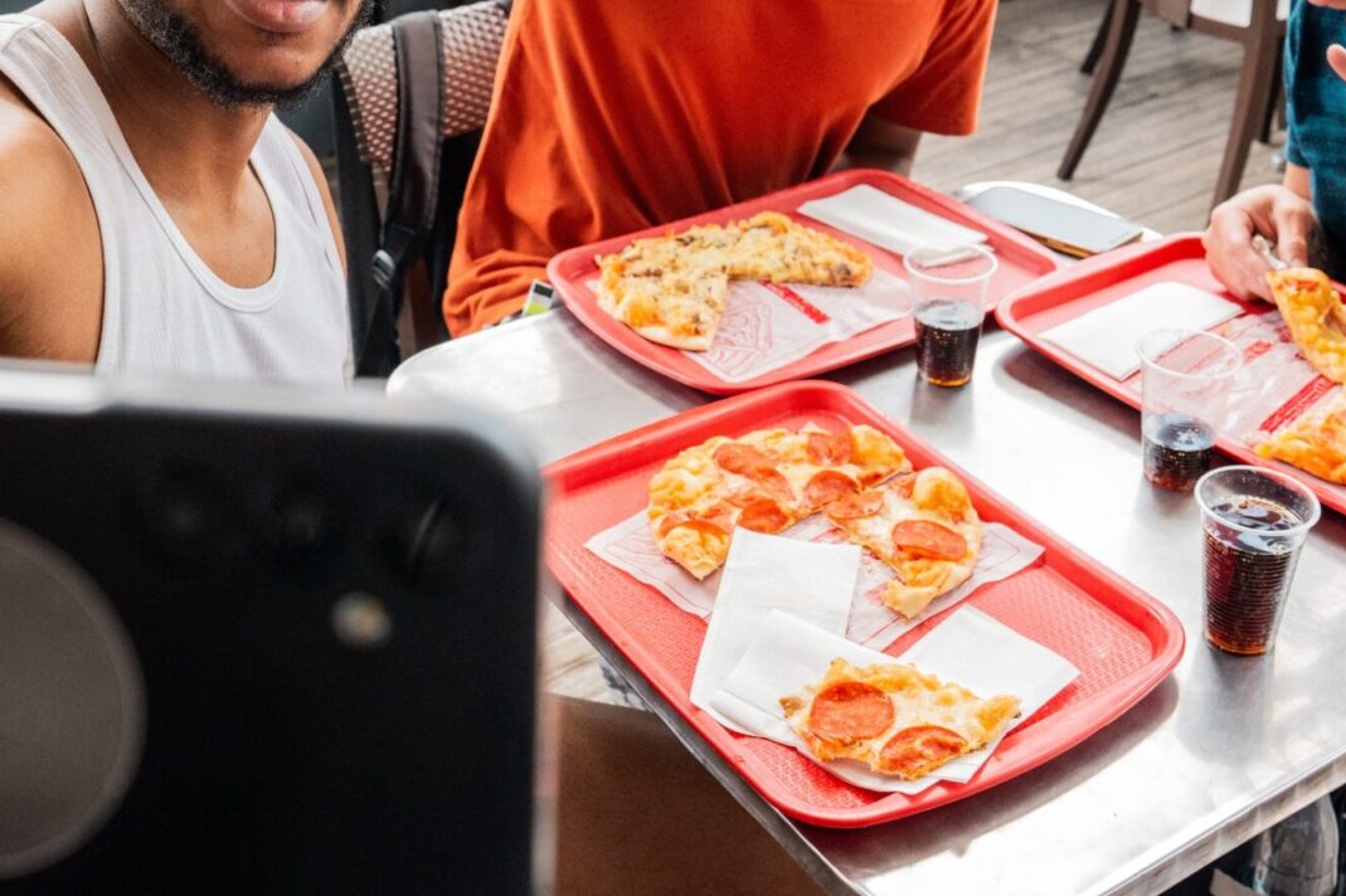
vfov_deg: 28.4
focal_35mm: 46
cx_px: 655
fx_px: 1719
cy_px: 135
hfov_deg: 42.8
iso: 1600
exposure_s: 1/320
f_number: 5.6
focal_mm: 24
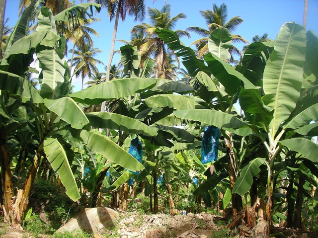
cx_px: 159
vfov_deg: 38.6
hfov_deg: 50.2
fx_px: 340
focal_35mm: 37
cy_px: 119
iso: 50
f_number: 2.8
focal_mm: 5.7
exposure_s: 1/500
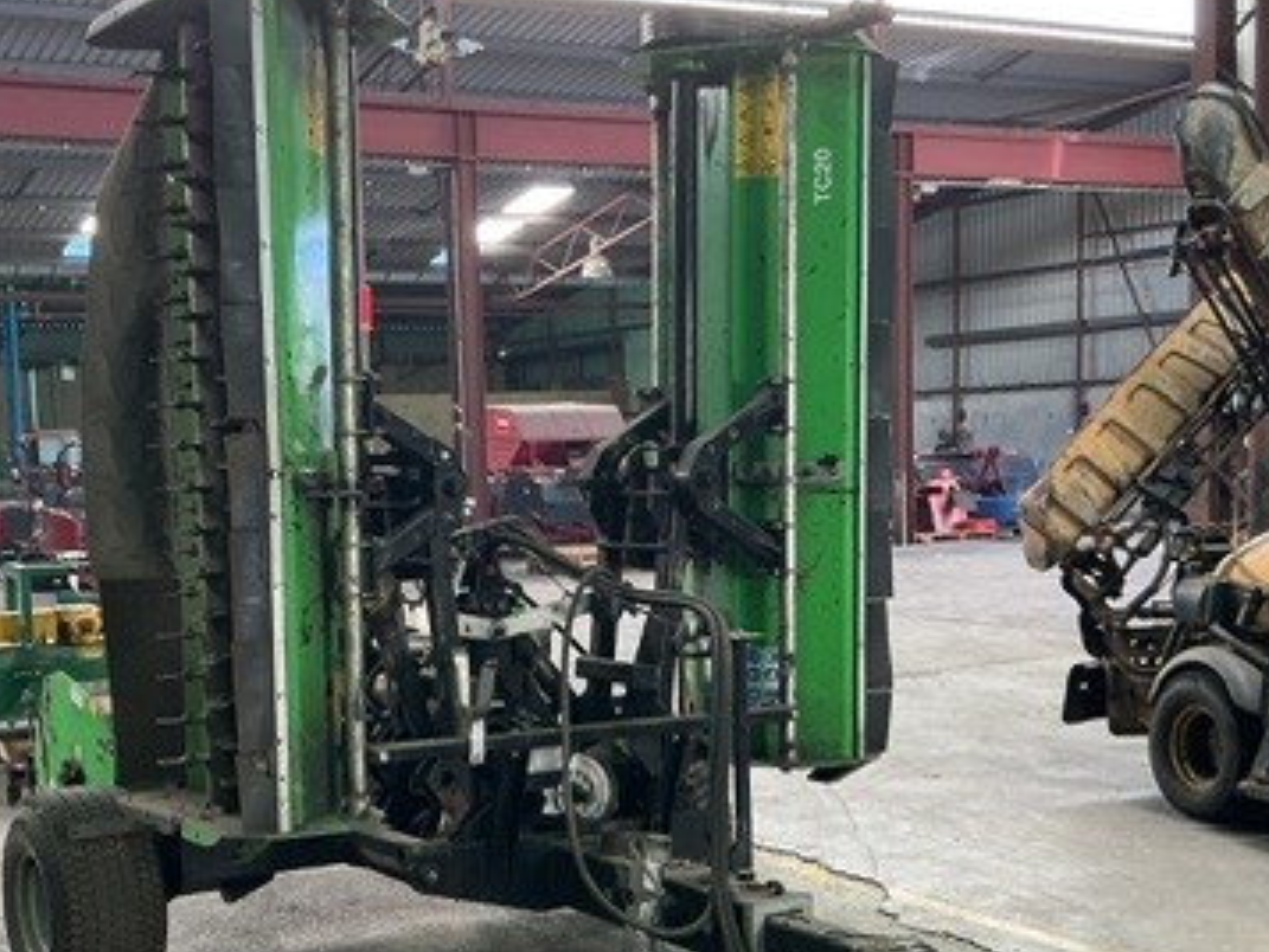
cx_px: 501
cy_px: 686
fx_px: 1907
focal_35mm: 52
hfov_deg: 36.7
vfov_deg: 27.7
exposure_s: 1/50
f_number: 1.8
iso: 64
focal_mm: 3
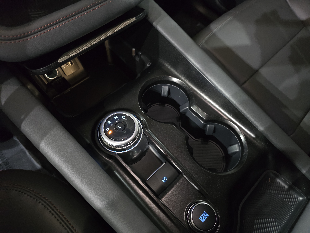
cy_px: 116
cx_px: 155
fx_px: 206
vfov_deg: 58.9
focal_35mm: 23
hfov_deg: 73.9
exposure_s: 1/60
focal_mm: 6.3
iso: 1600
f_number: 1.7
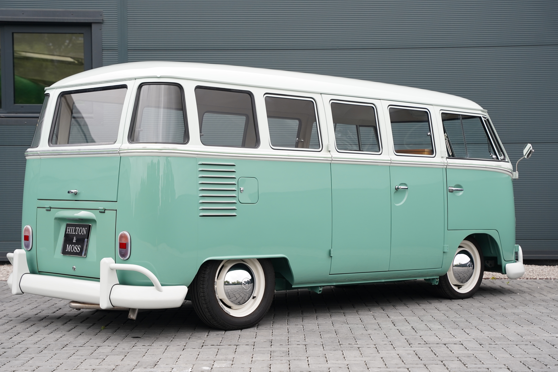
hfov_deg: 30.7
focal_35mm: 66
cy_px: 193
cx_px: 269
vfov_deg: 20.7
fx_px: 1017
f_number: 4.5
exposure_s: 1/125
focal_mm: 61.6
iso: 500
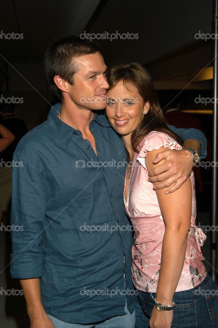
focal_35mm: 57
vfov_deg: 35.1
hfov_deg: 23.7
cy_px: 164
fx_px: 519
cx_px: 109
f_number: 5.6
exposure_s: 1/125
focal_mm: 38
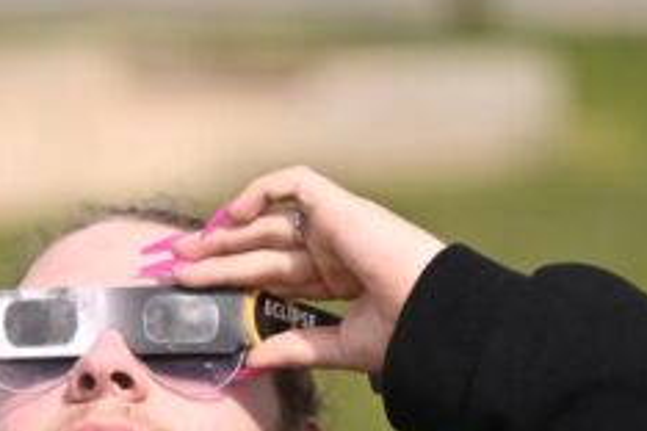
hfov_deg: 3.6
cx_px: -94
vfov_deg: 2.4
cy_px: 557
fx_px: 10225
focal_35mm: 569
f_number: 2.8
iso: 400
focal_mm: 130
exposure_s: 1/1600
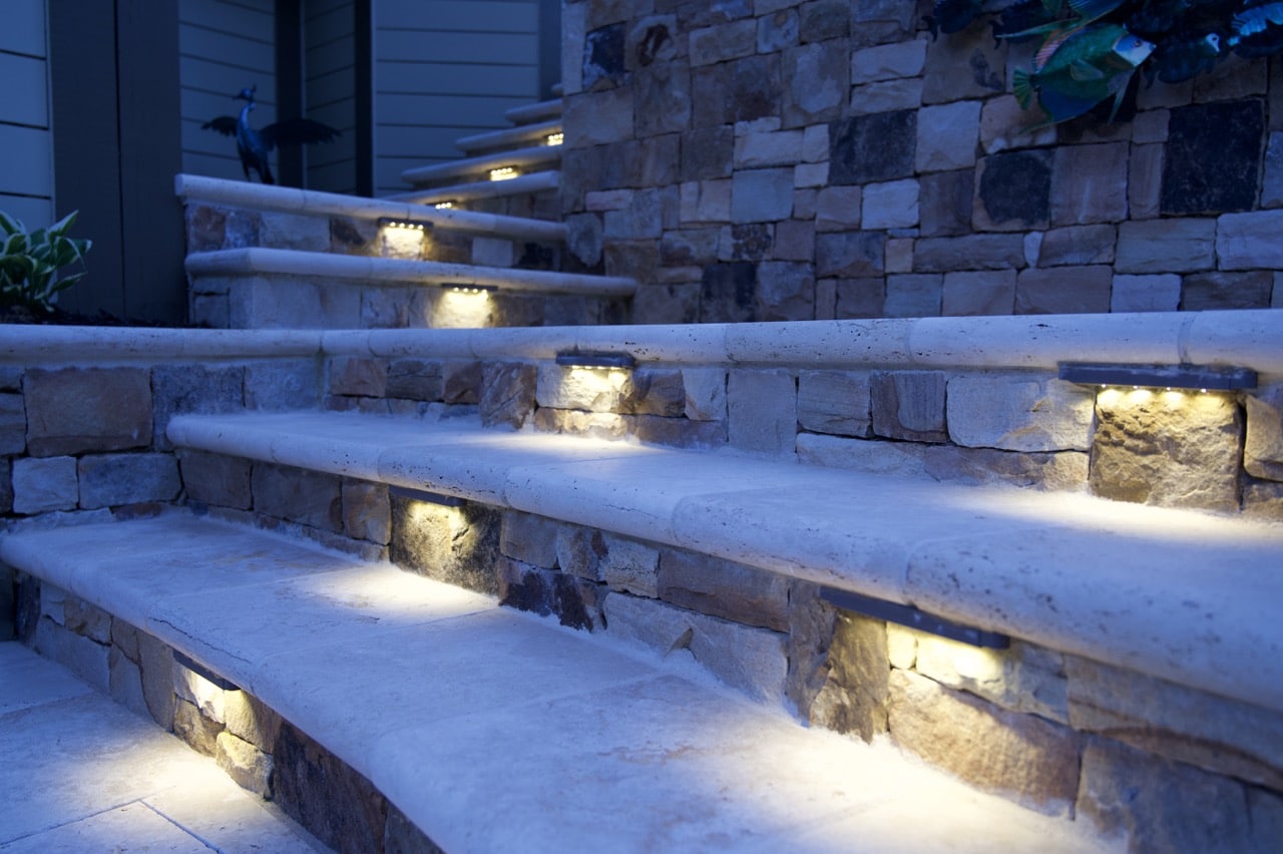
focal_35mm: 30
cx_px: 642
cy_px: 427
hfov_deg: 62.8
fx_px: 1051
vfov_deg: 44.2
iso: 400
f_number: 4
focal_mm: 29.5
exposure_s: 1/100
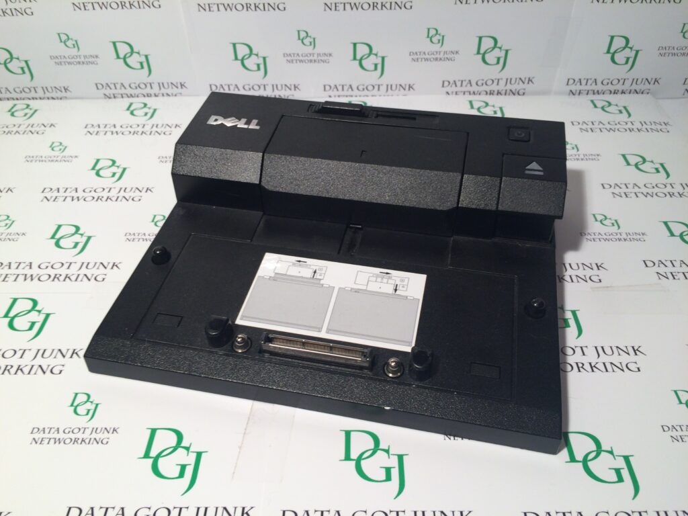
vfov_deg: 48.2
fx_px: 576
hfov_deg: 61.7
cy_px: 258
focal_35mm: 29
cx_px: 344
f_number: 2.2
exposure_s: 1/120
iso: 64
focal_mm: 4.15
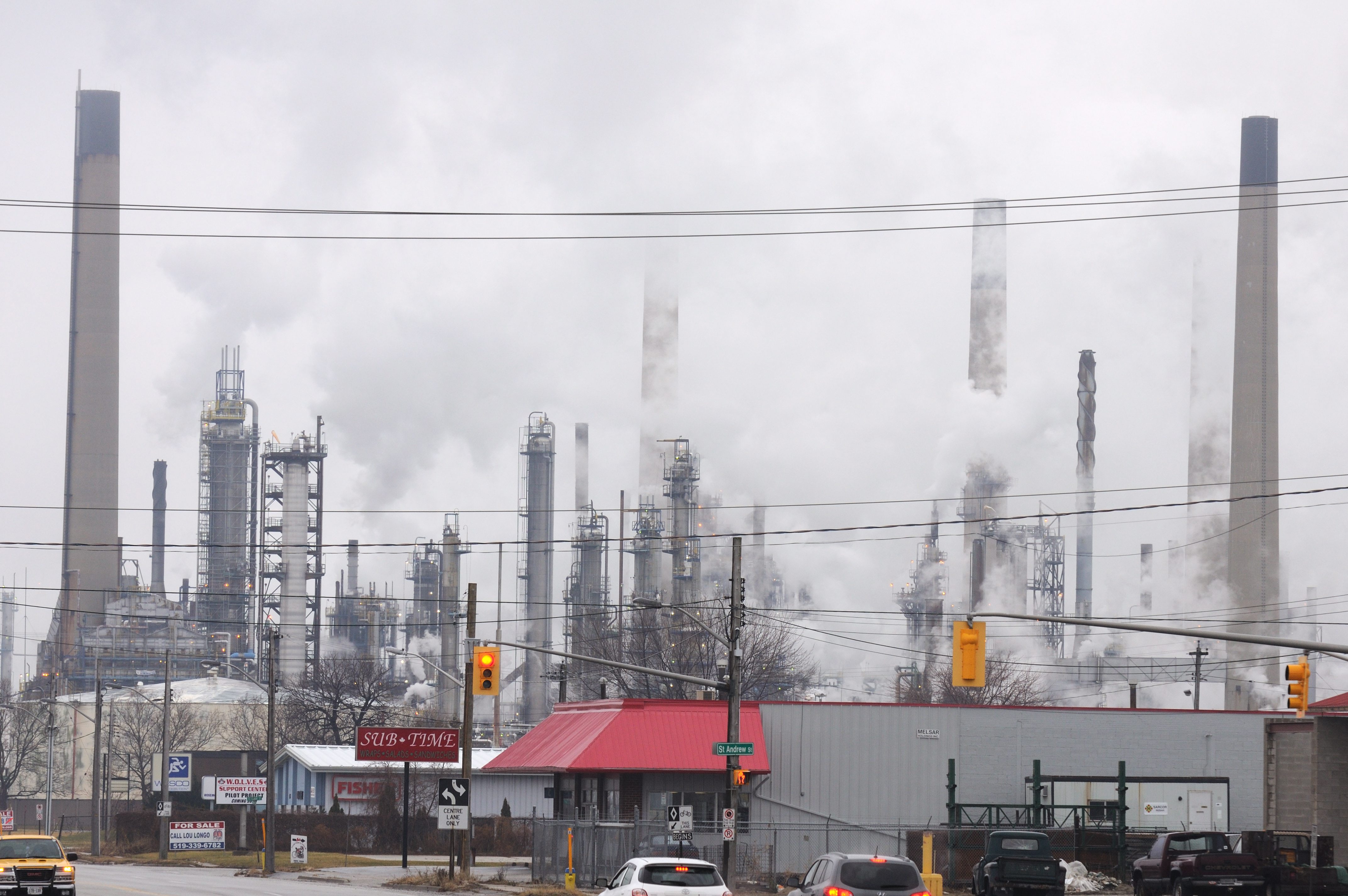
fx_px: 7293
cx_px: 674
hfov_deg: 10.6
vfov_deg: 7.0
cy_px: 448
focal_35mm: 195
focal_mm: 130
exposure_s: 1/100
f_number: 8
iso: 200
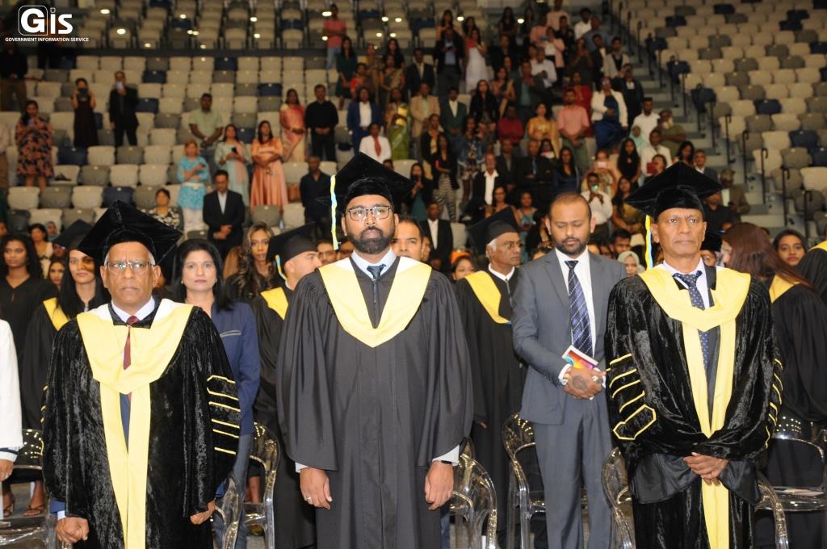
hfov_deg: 35.1
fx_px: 1308
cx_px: 414
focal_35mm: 57
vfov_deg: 23.7
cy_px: 274
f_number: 4.2
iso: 400
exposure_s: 1/160
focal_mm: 38
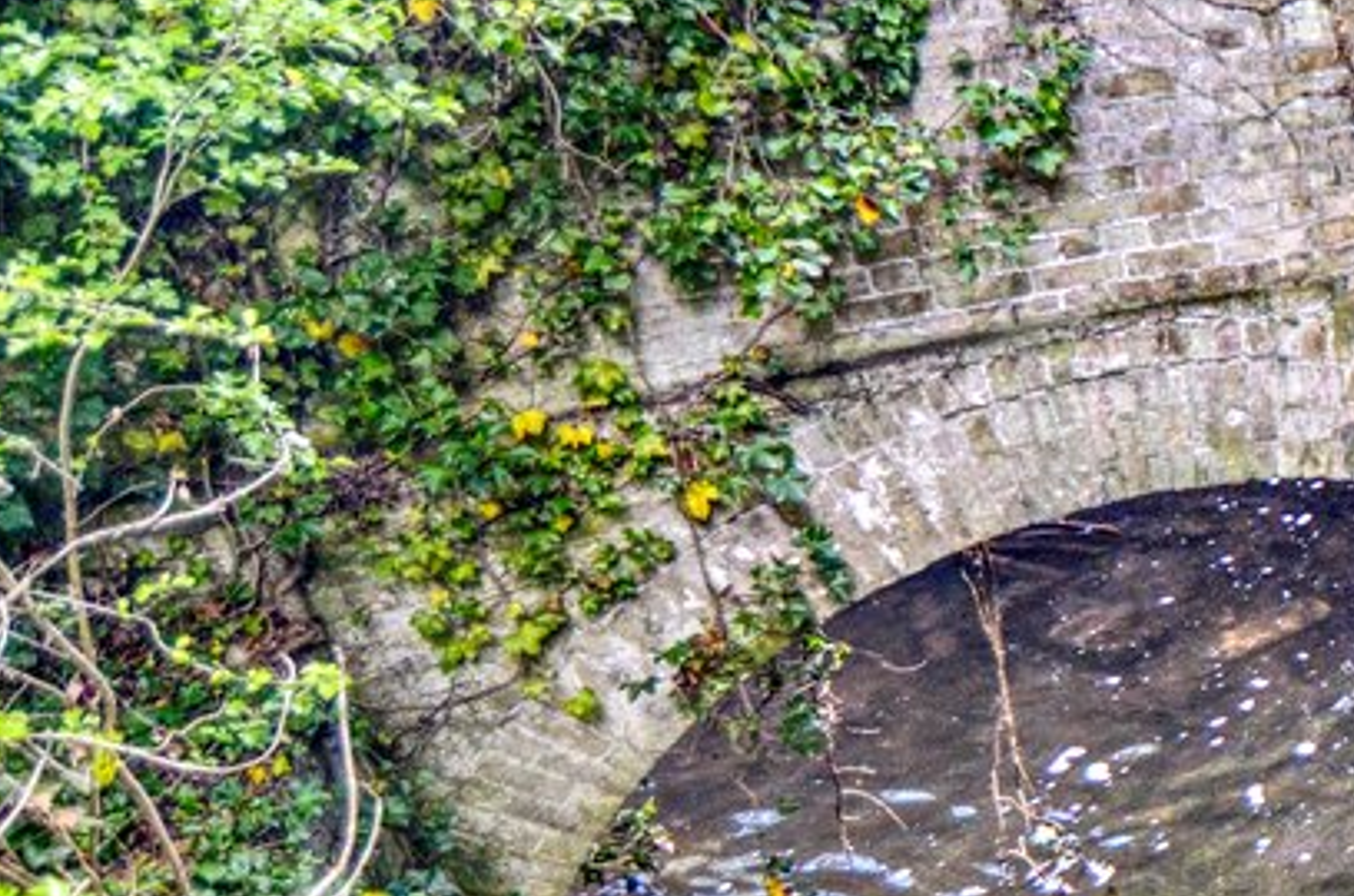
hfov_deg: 28.4
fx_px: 1989
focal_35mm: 53
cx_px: 1892
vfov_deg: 25.2
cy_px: 629
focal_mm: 12
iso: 500
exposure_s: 1/100
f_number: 4
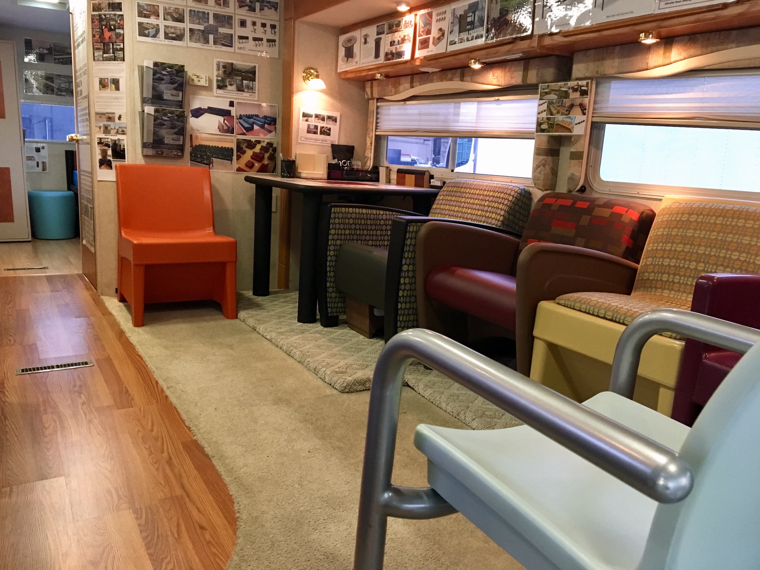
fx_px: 637
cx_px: 380
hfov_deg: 61.7
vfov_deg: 48.2
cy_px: 285
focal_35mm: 29
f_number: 2.2
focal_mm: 4.15
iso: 200
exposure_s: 1/24
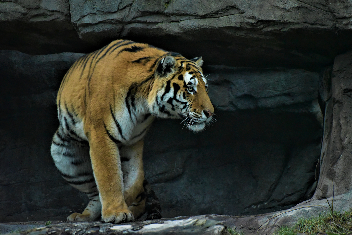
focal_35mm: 250
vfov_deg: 5.5
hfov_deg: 8.2
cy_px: 118
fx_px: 2445
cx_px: 176
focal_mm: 250
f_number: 8
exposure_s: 1/500
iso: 12800
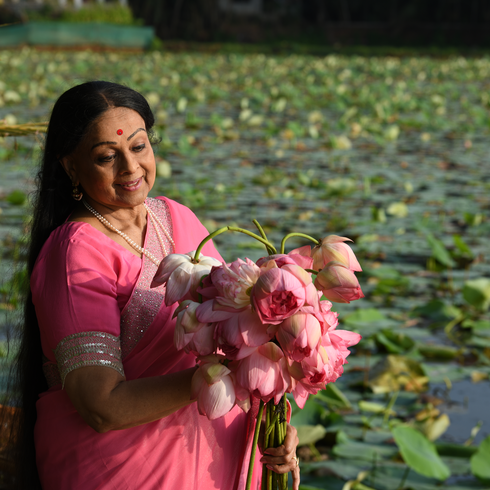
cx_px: 258
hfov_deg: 14.3
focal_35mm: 122
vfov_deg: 14.3
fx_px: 1954
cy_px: 246
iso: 80
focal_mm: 95
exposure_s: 1/250
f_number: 6.3
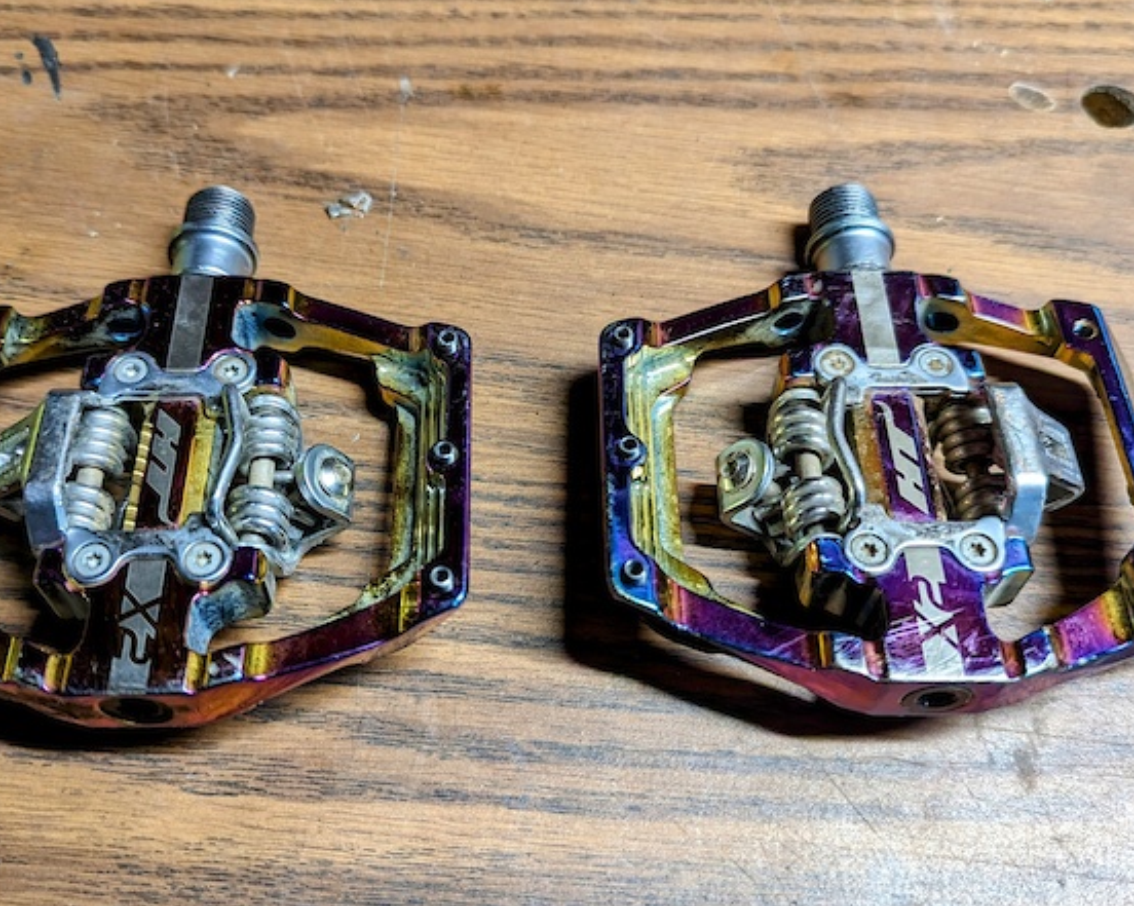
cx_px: 532
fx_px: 1141
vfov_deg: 43.3
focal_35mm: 34
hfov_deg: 52.8
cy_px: 458
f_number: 1.85
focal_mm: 6.81
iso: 133
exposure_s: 1/60
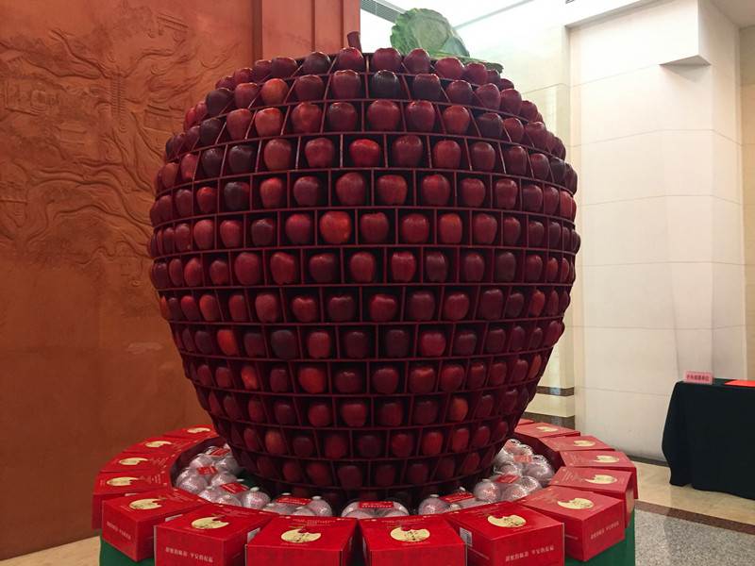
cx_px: 378
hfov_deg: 61.7
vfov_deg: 48.2
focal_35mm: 29
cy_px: 283
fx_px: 633
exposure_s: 1/33
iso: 250
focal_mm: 4.15
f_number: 2.2
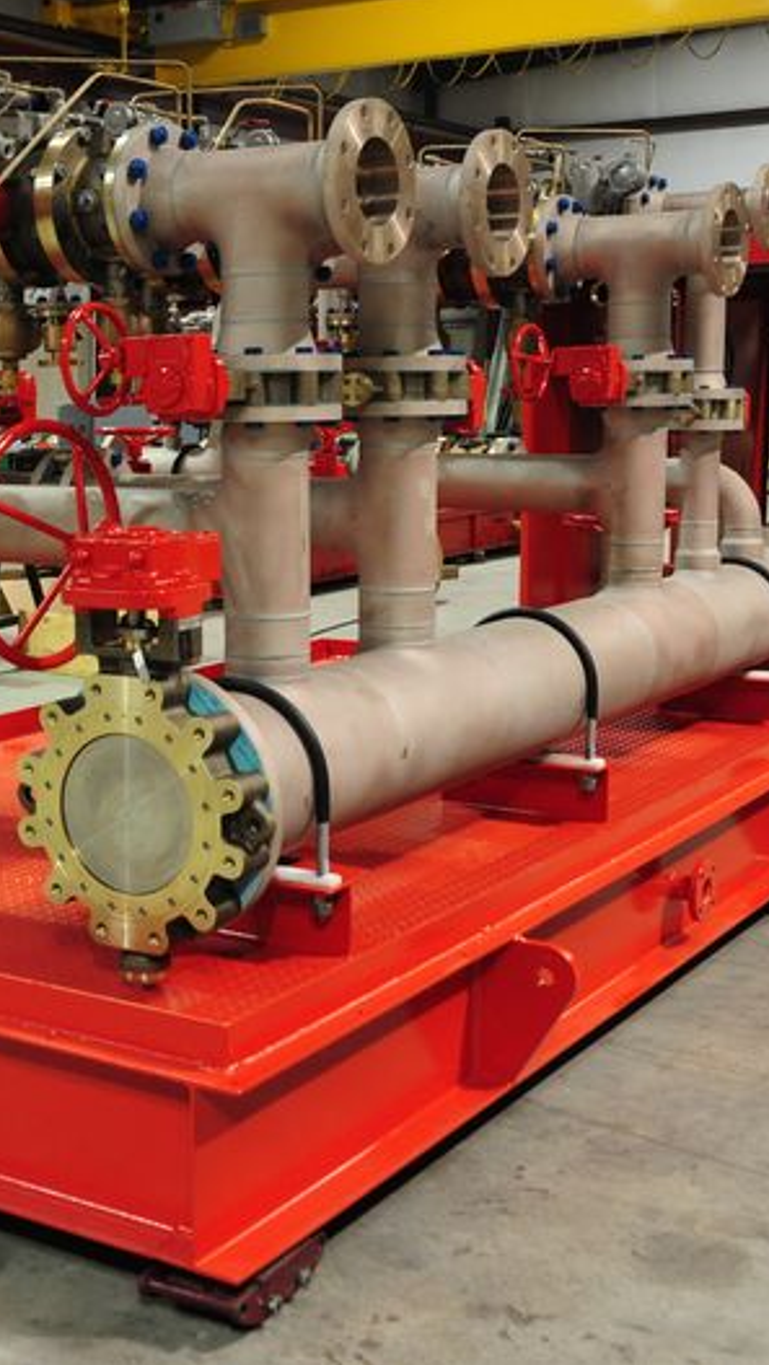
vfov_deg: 38.5
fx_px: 1955
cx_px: 155
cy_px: 681
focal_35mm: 54
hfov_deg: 22.0
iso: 2500
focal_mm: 34
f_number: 6.3
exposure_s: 1/30
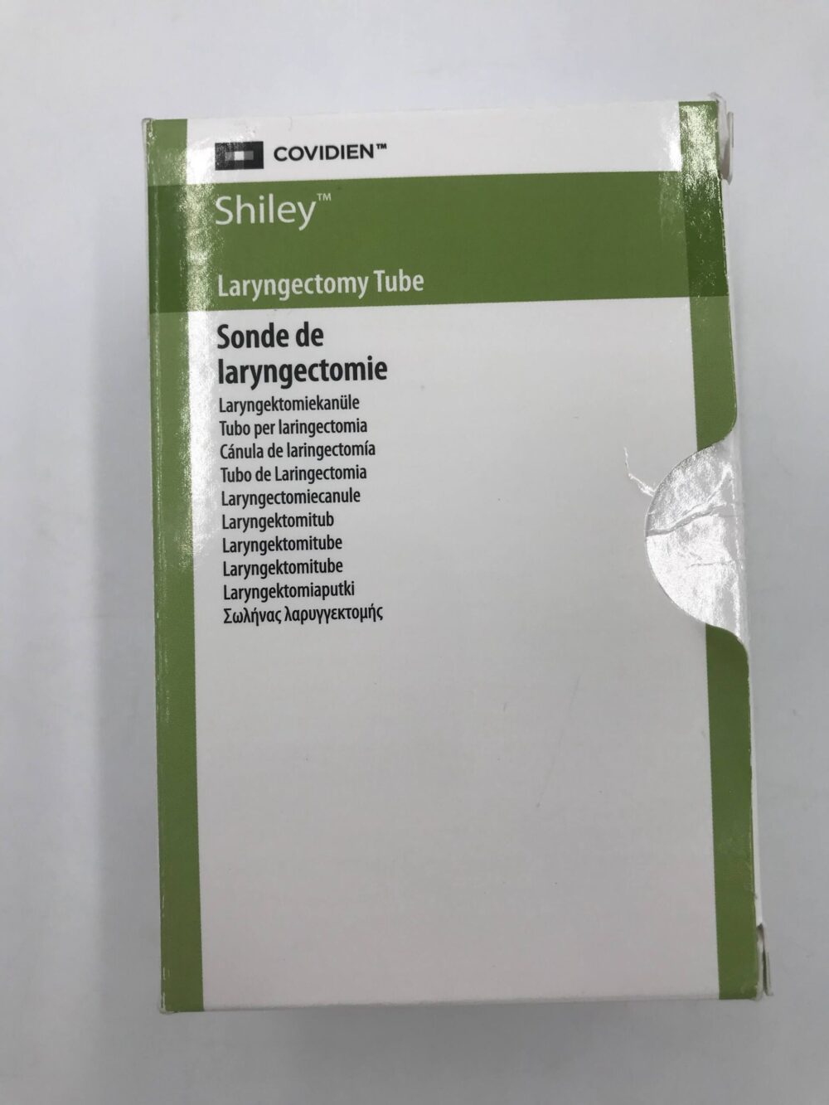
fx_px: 894
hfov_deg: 49.8
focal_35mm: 28
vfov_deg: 63.4
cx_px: 414
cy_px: 552
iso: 20
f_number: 1.8
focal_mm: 3.99
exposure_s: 1/182
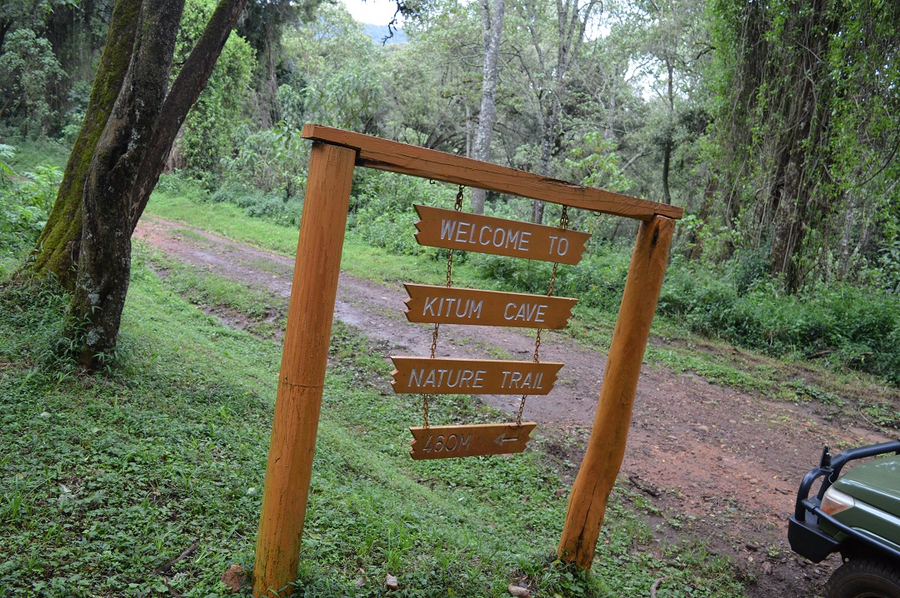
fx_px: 749
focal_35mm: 30
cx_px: 450
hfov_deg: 62.0
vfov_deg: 43.5
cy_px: 299
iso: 280
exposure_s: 1/125
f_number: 5.6
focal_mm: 20
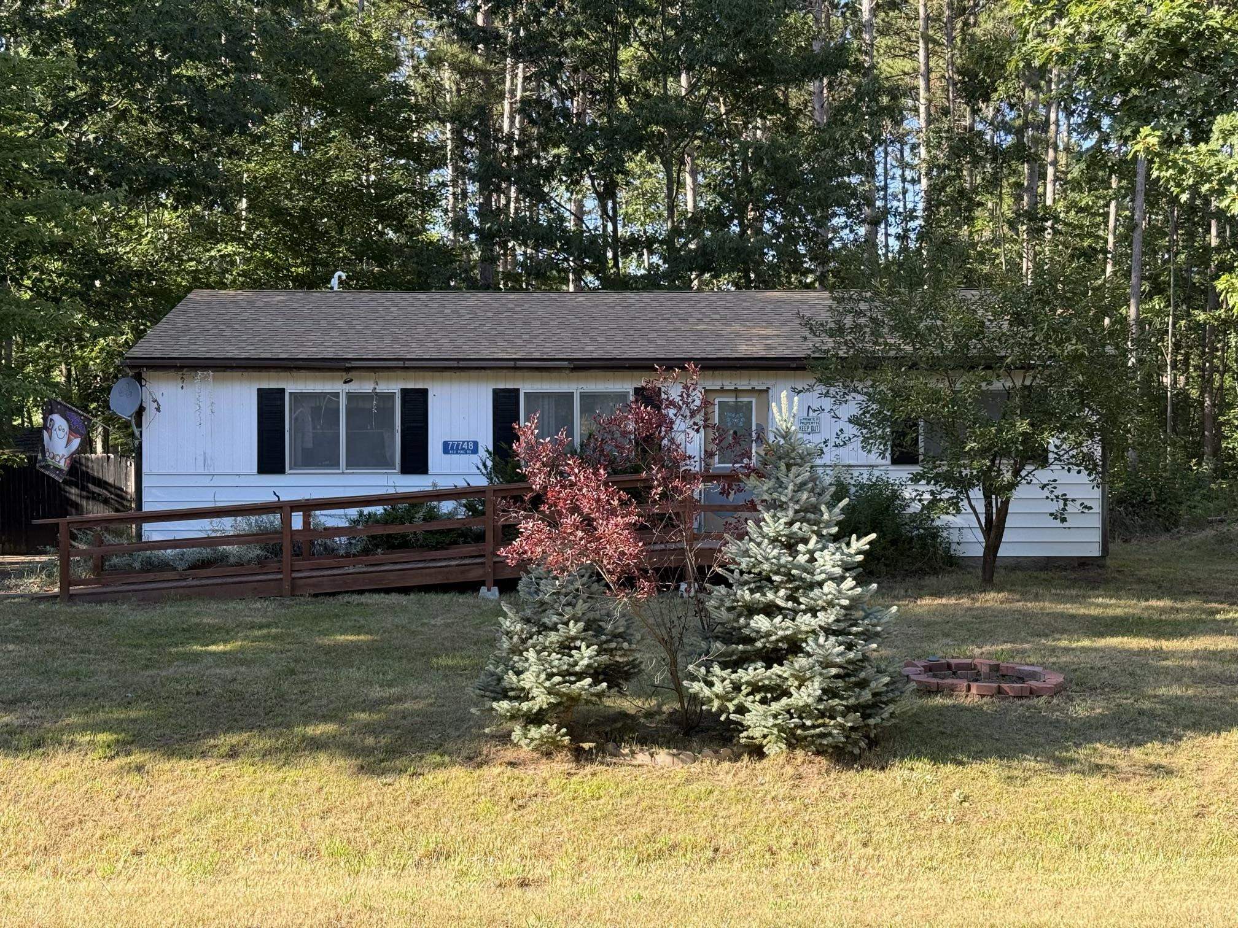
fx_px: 1717
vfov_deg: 30.3
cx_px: 619
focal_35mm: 48
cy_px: 464
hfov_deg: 39.7
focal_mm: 6.76
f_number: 1.78
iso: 80
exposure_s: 1/557
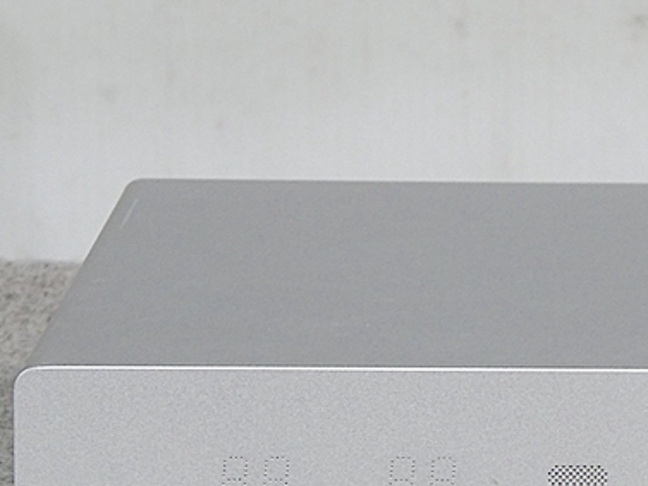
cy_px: 395
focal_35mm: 316
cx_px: 591
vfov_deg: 4.7
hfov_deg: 6.3
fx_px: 5917
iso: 200
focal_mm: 22.3
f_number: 5.2
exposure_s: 1/10
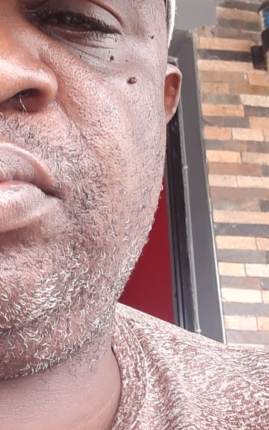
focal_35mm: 70
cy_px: 236
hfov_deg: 18.0
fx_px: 822
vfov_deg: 29.4
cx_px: -12
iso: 40
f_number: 2
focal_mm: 2.66
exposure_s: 1/50
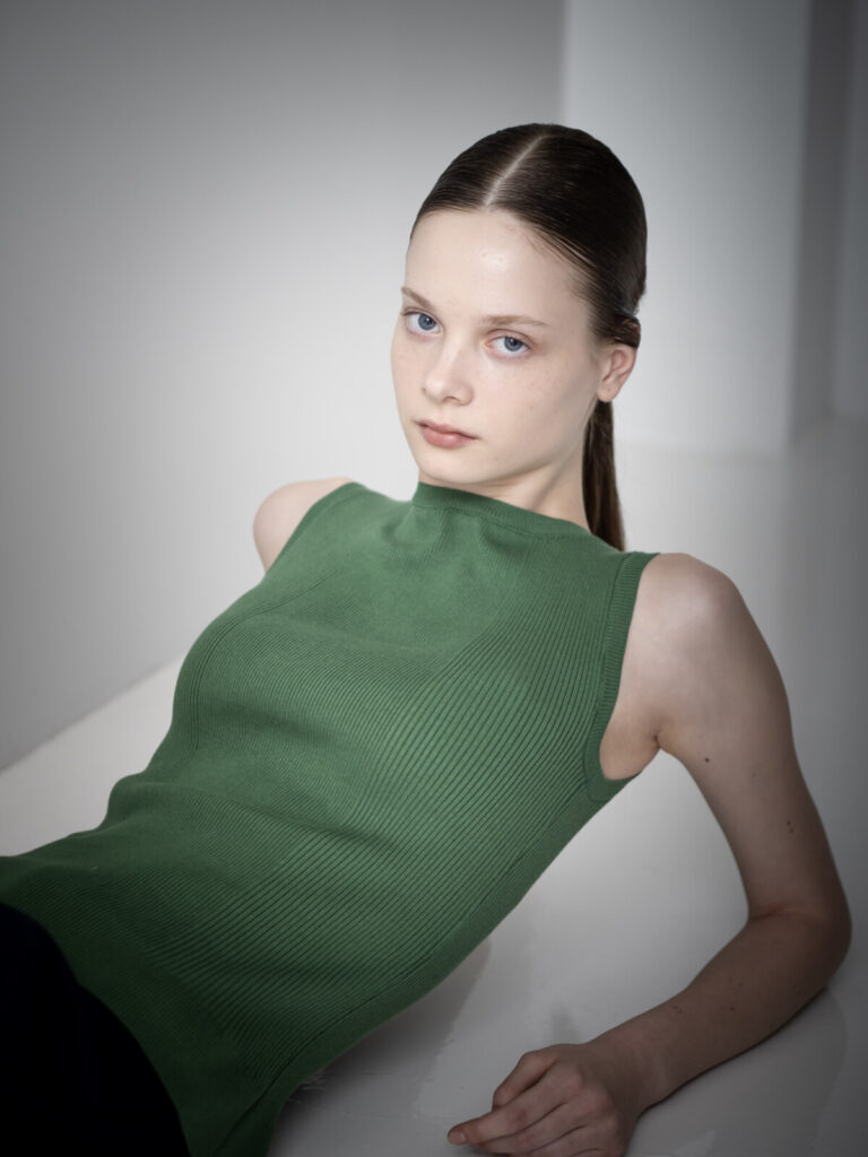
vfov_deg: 21.8
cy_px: 578
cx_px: 434
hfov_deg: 16.4
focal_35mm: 90
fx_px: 3009
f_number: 1.8
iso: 250
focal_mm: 45
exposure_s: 1/320
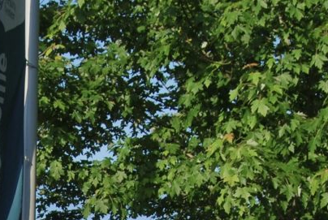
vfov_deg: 11.2
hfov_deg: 17.1
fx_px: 1041
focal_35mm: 114
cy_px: 404
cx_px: -62
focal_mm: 20
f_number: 7.1
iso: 100
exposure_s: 1/200
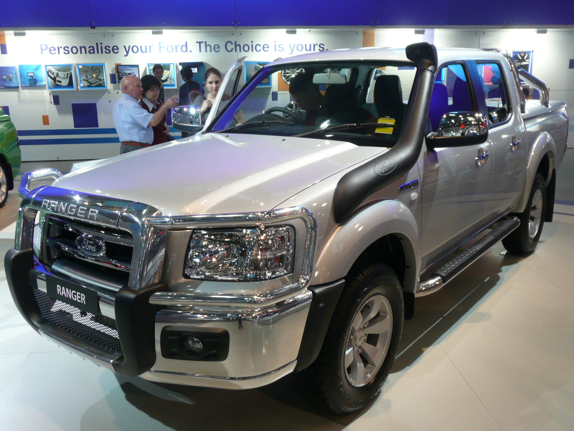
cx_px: 293
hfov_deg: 51.3
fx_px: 597
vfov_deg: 39.7
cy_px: 222
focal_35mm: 36
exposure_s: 1/30
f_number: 3.6
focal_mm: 5.5
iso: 100
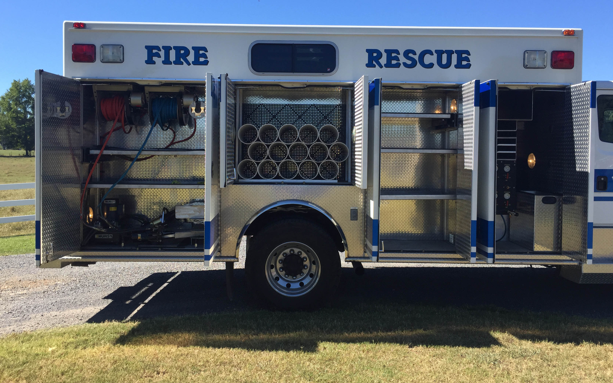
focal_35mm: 31
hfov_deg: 61.2
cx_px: 305
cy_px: 165
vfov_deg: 40.5
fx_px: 518
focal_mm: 4.15
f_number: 2.2
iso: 32
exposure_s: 1/920
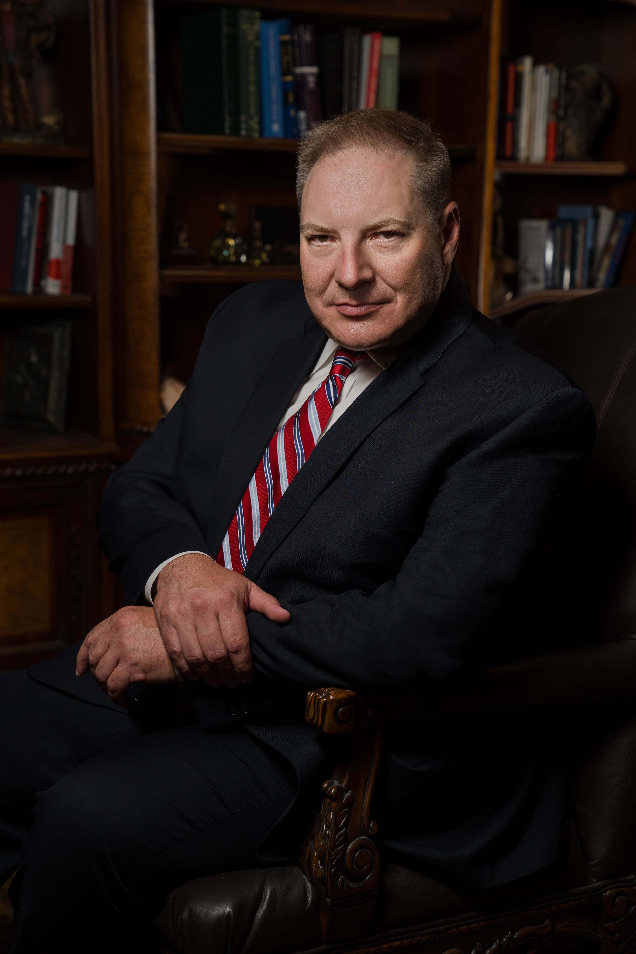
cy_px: 477
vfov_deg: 34.5
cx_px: 318
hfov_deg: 23.4
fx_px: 1537
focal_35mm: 58
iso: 250
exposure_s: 1/125
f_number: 4
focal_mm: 58
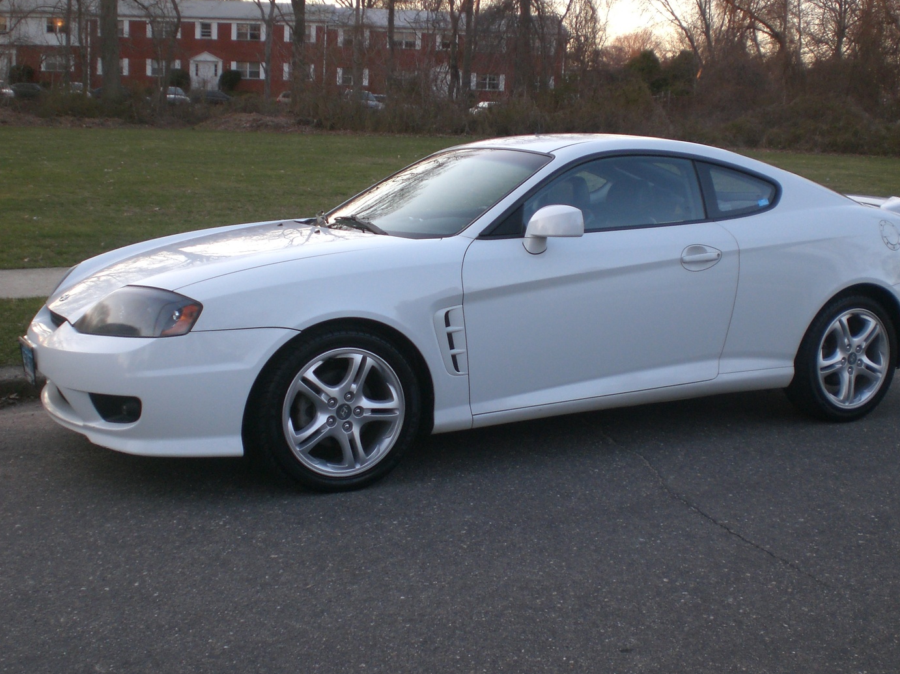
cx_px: 475
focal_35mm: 44
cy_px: 288
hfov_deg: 42.9
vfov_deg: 32.8
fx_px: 1144
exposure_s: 1/100
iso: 100
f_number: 3.1
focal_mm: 6.3
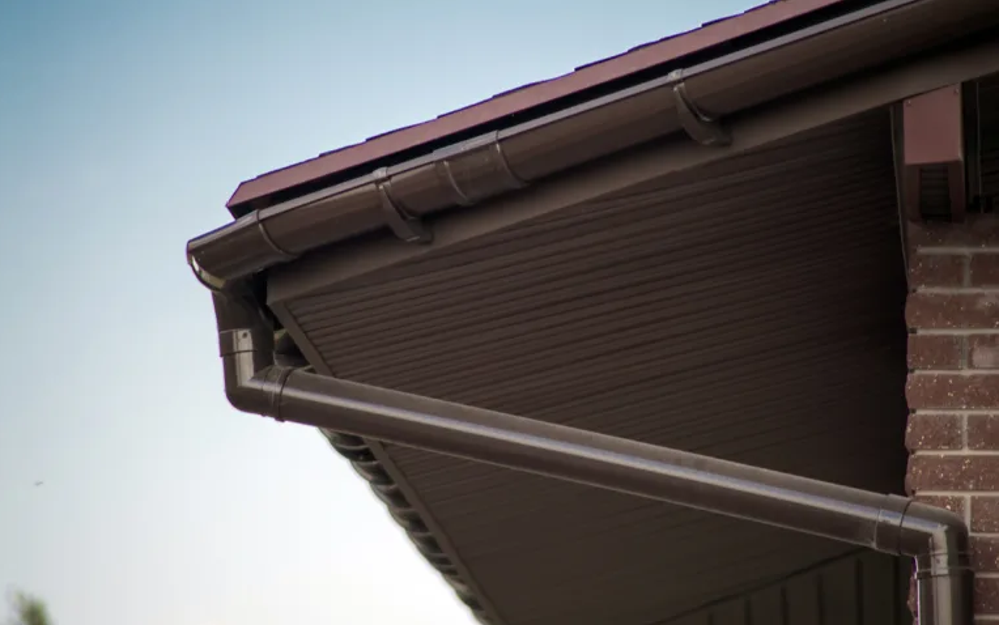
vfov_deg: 4.3
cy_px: 312
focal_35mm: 307
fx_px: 8361
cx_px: 498
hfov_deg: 6.8
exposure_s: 1/250
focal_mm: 300
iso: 200
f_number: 6.3
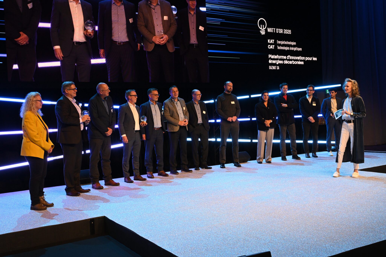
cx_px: 193
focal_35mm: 36
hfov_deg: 53.1
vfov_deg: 36.9
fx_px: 386
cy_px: 128
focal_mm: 36
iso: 2500
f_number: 10
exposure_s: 1/60
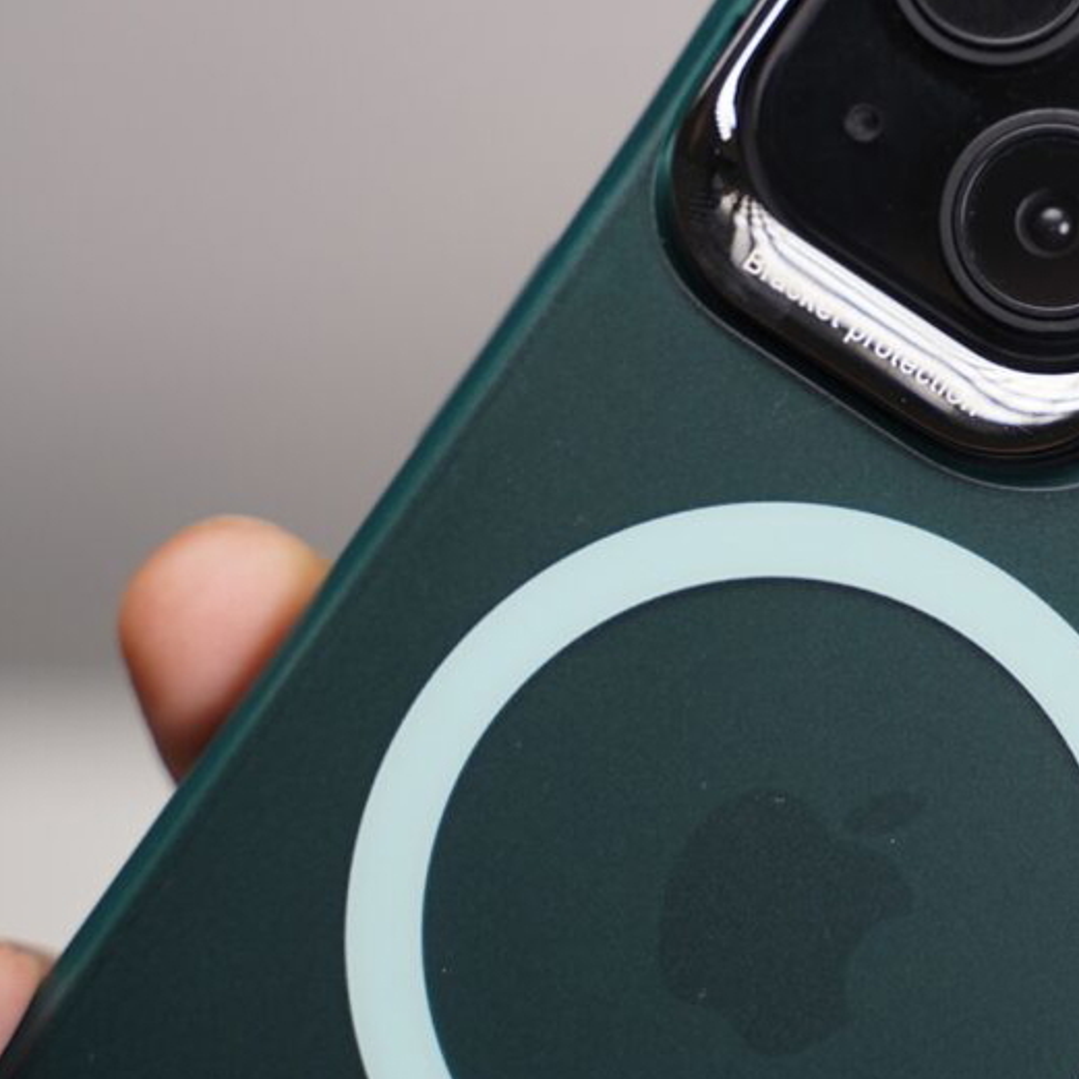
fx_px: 4197
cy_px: 360
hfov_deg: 14.5
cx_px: 904
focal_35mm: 119
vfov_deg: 14.6
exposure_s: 1/90
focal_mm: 61
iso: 640
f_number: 4
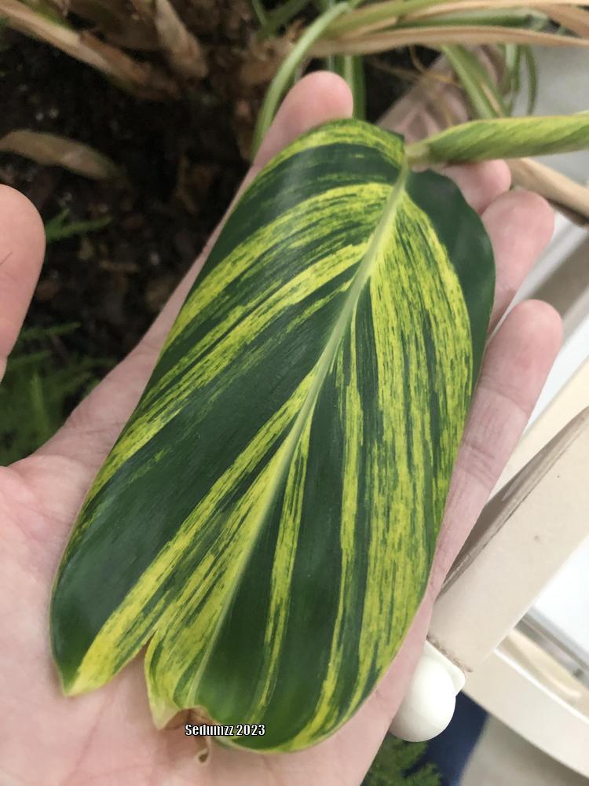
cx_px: 294
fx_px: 635
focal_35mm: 28
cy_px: 393
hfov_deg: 49.7
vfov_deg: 63.4
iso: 100
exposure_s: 1/6
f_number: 1.8
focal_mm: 3.99
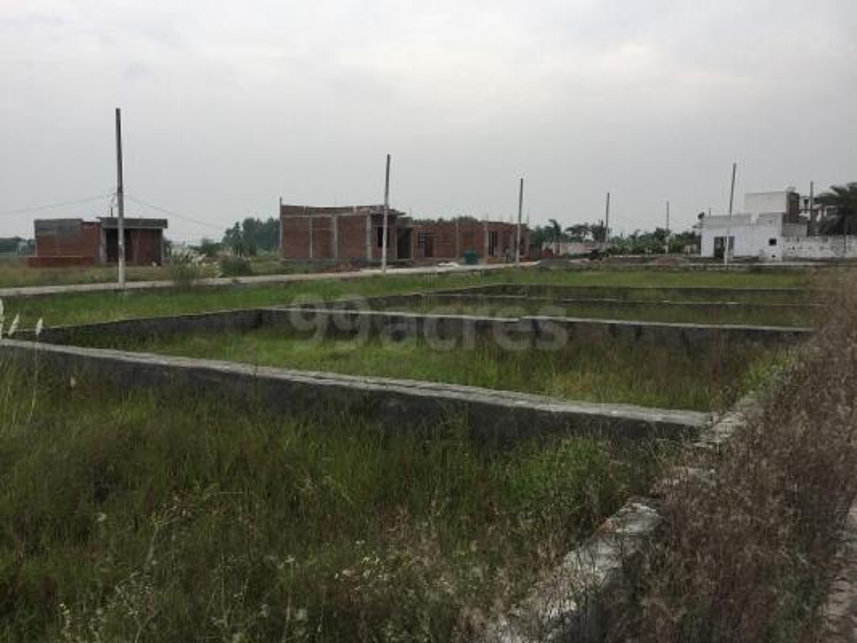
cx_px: 428
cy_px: 322
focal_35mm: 29
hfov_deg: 61.6
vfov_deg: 48.2
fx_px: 718
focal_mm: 4.15
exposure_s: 1/775
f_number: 2.2
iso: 32
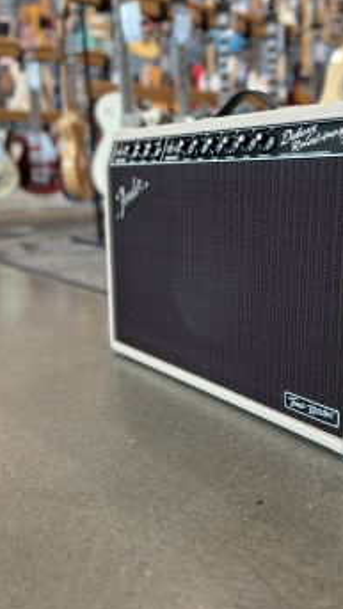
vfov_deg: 59.4
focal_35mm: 33
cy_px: 279
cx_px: 249
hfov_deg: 35.0
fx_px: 533
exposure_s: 1/120
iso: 125
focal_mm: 5.7
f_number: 1.5
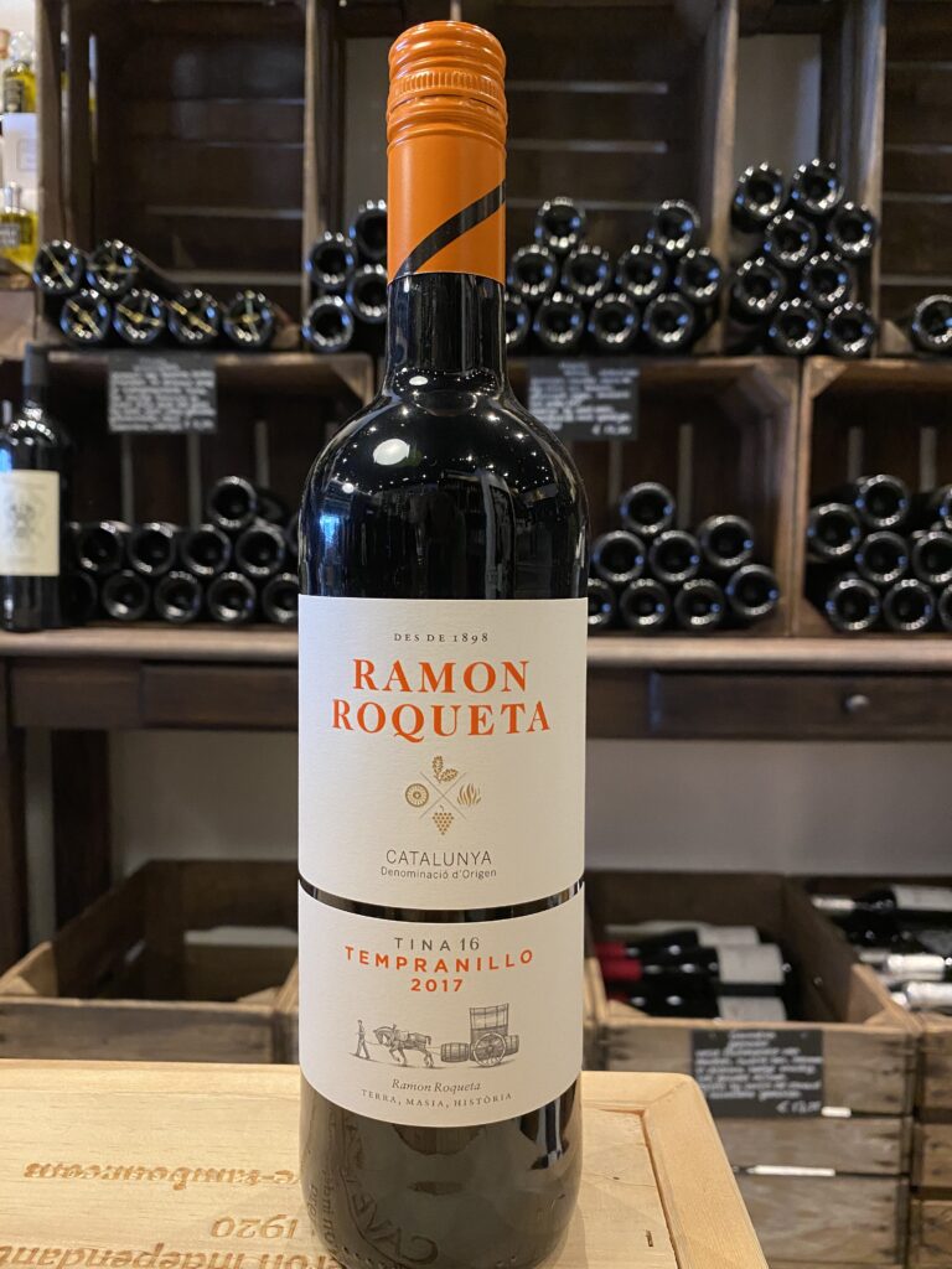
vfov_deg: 67.3
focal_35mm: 26
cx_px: 476
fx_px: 953
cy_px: 634
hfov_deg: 53.1
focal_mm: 4.25
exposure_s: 1/50
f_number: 1.8
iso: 320
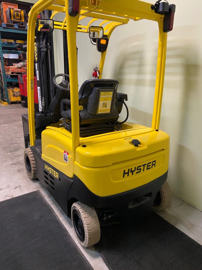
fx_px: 202
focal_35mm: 26
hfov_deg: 53.1
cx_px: 101
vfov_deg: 67.3
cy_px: 135
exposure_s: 1/60
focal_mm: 4.25
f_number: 1.8
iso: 400
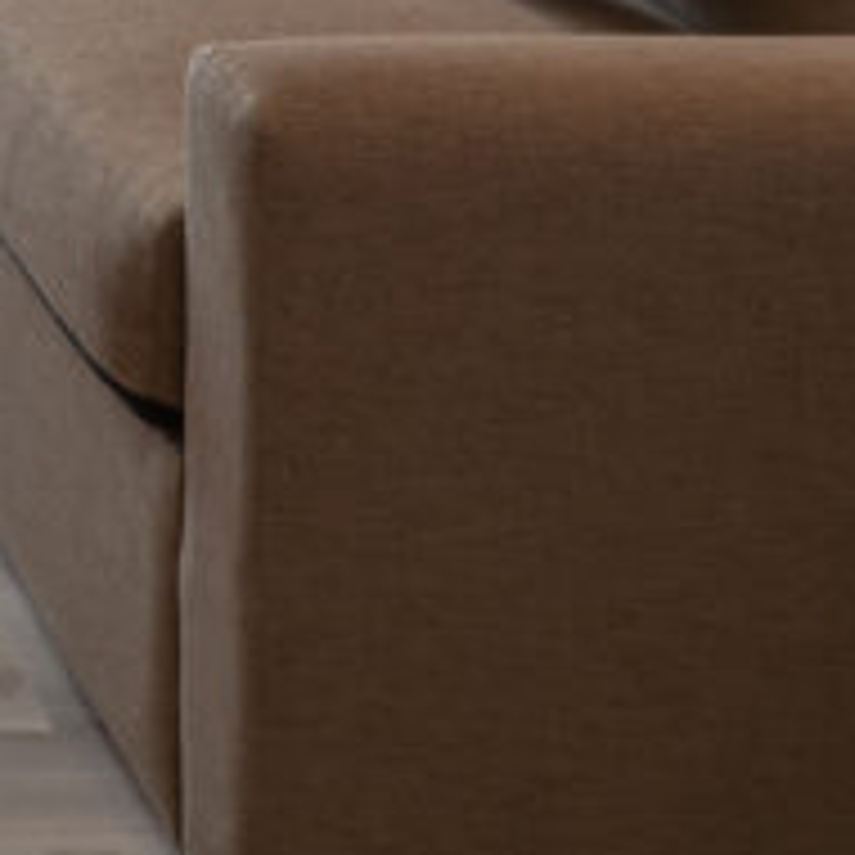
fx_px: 2236
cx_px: -868
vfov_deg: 16.0
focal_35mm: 80
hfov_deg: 16.4
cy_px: -940
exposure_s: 1/4
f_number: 16
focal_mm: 14
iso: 200
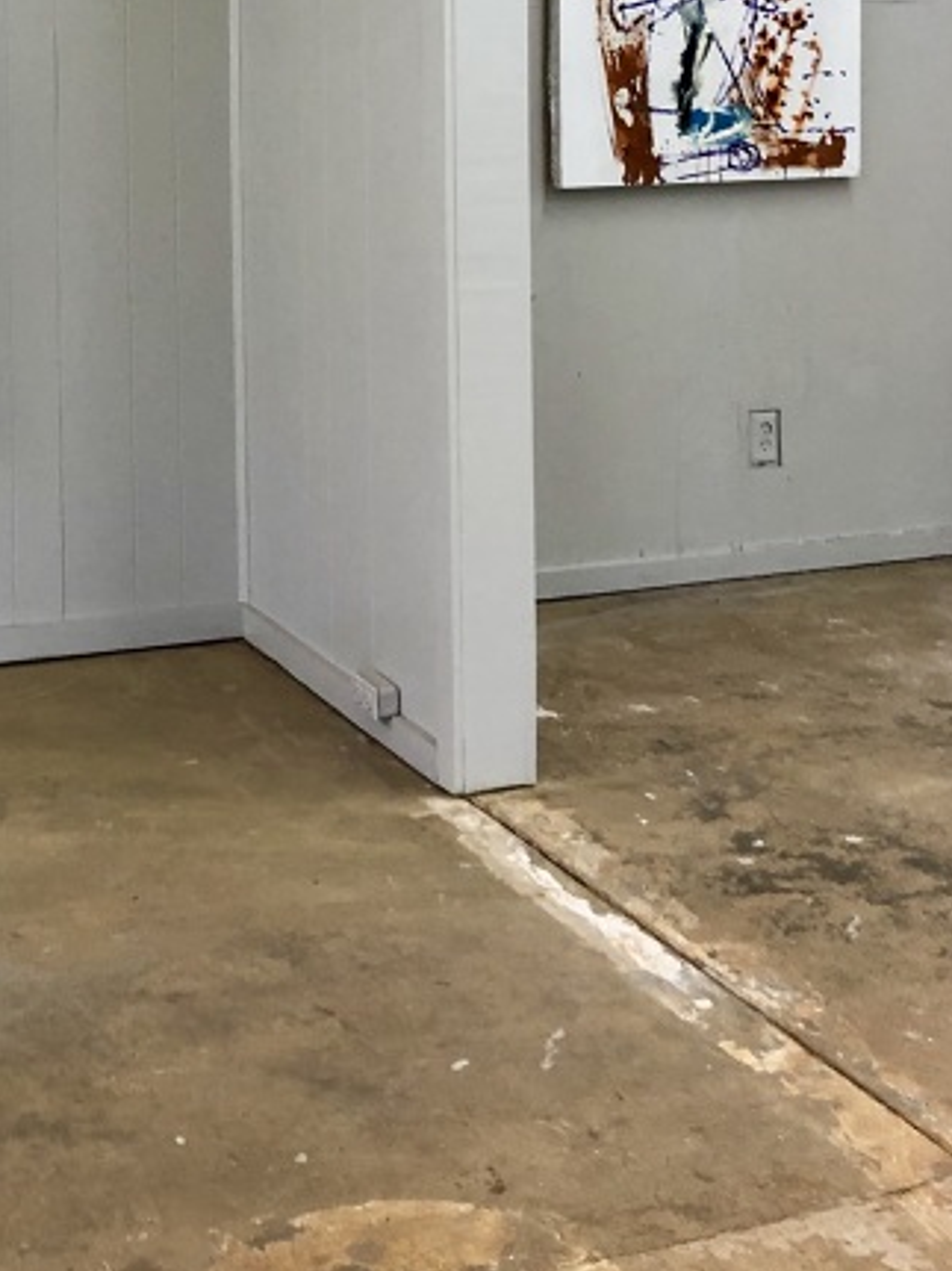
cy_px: 58
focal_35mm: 58
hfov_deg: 24.3
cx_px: 41
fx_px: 2128
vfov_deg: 31.2
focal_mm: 3.99
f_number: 1.8
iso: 32
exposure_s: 1/30
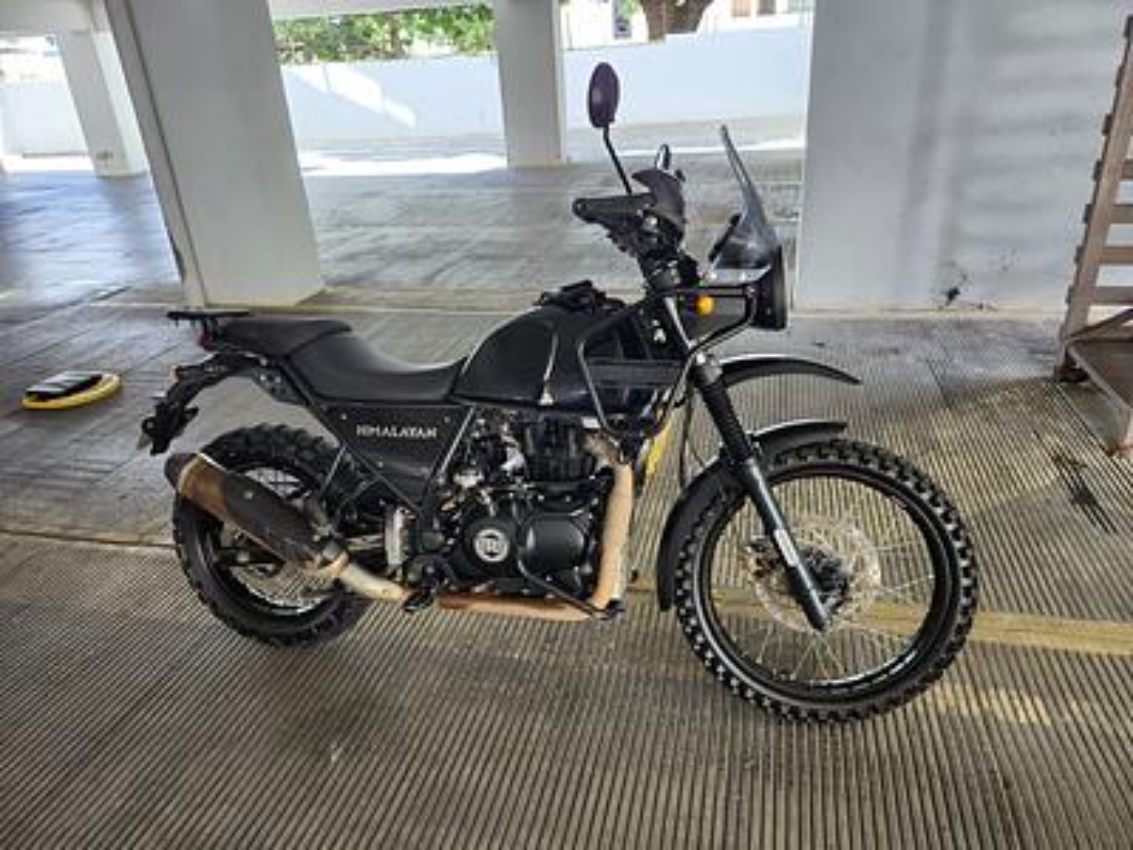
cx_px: 566
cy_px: 425
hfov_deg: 73.9
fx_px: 753
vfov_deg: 58.9
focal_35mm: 23
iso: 320
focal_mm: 5.54
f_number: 1.8
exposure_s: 1/120
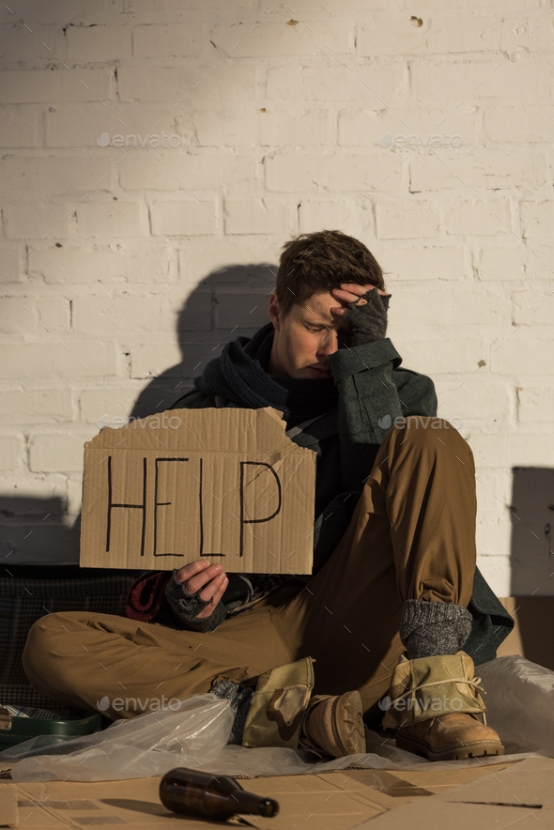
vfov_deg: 12.1
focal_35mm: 170
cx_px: 277
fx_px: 3921
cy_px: 415
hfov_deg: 8.1
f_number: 4.5
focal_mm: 170
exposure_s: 1/200
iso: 100
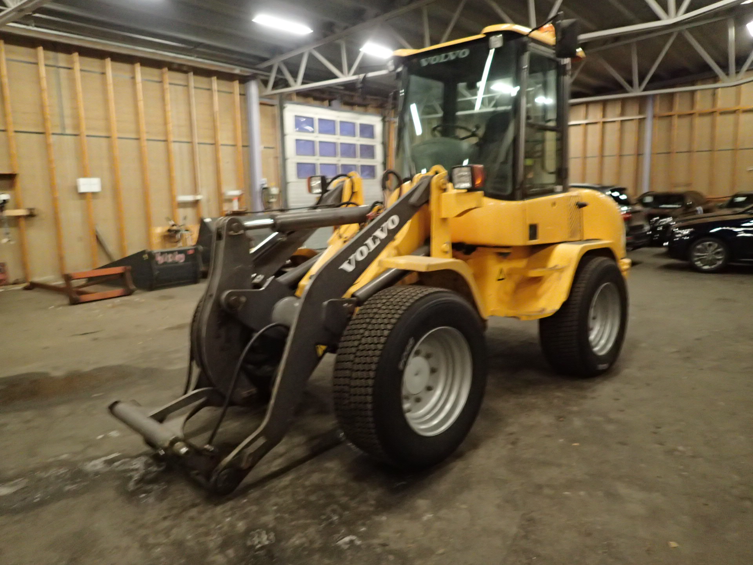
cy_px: 282
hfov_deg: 69.4
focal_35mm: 25
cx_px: 376
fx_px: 544
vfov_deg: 54.9
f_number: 2
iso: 800
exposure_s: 1/25
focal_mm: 4.5
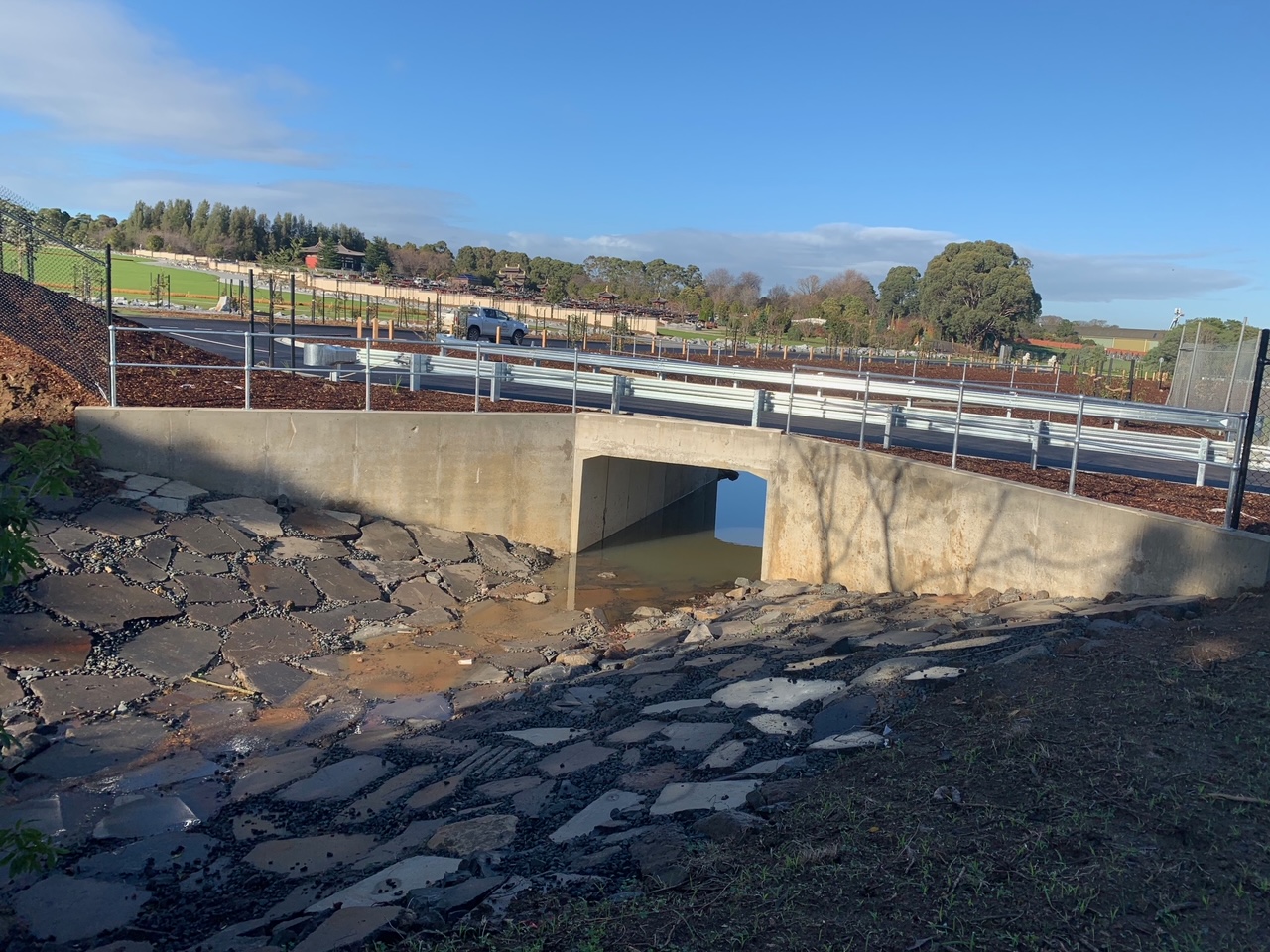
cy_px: 476
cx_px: 635
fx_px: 954
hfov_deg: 67.3
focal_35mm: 26
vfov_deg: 53.1
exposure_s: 1/1560
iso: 25
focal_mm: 4.25
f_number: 1.8
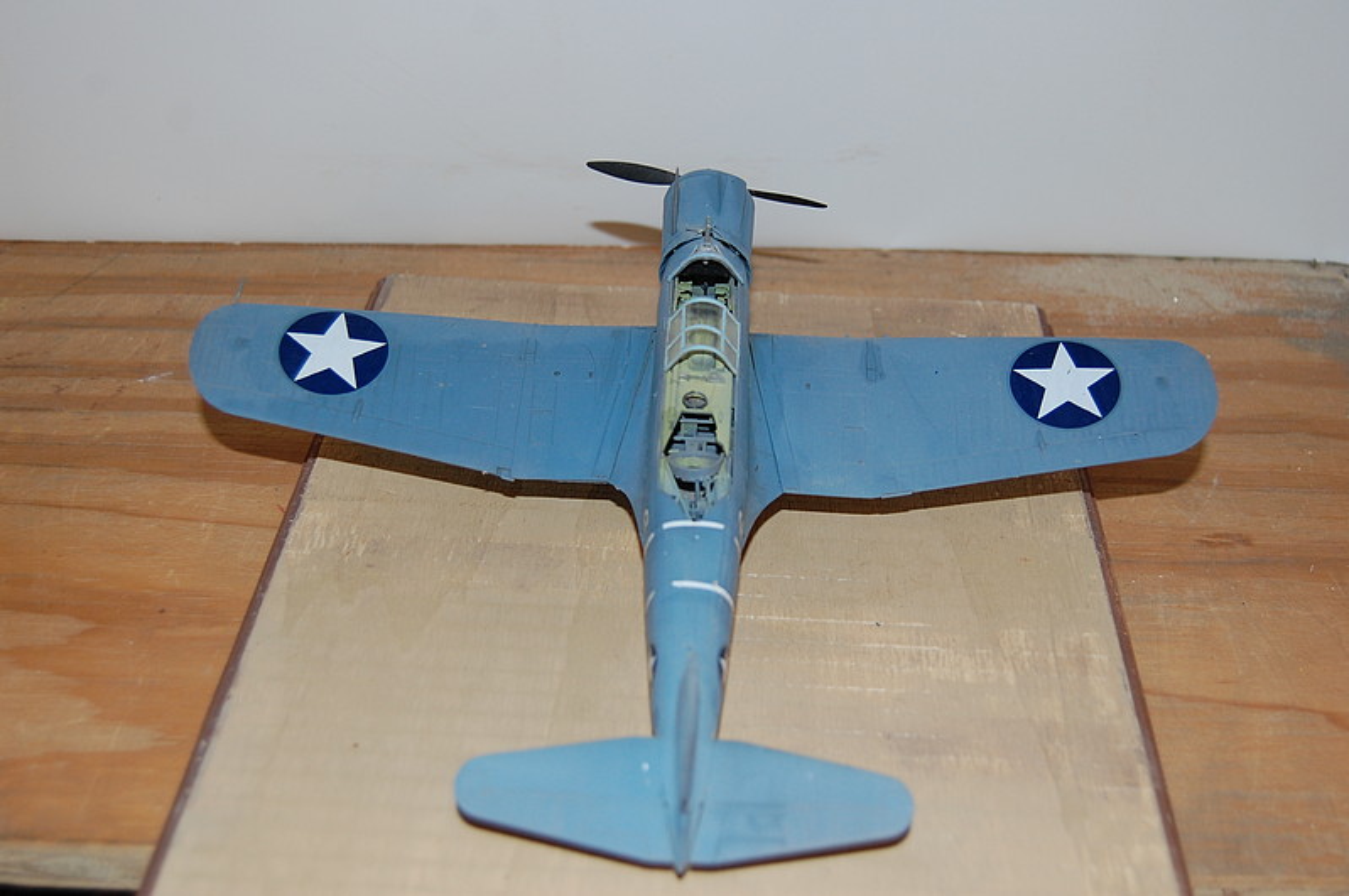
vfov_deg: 29.8
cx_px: 674
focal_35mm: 45
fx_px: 1684
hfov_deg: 43.6
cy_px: 448
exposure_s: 1/60
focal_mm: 30
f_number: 4.2
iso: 400
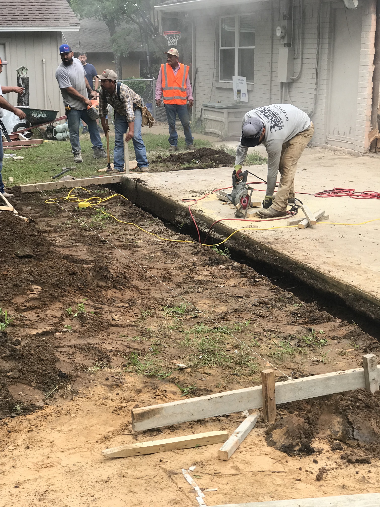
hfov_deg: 25.7
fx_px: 834
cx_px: 190
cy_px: 254
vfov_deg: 33.8
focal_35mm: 57
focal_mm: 6.6
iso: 20
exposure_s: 1/120
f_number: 2.8
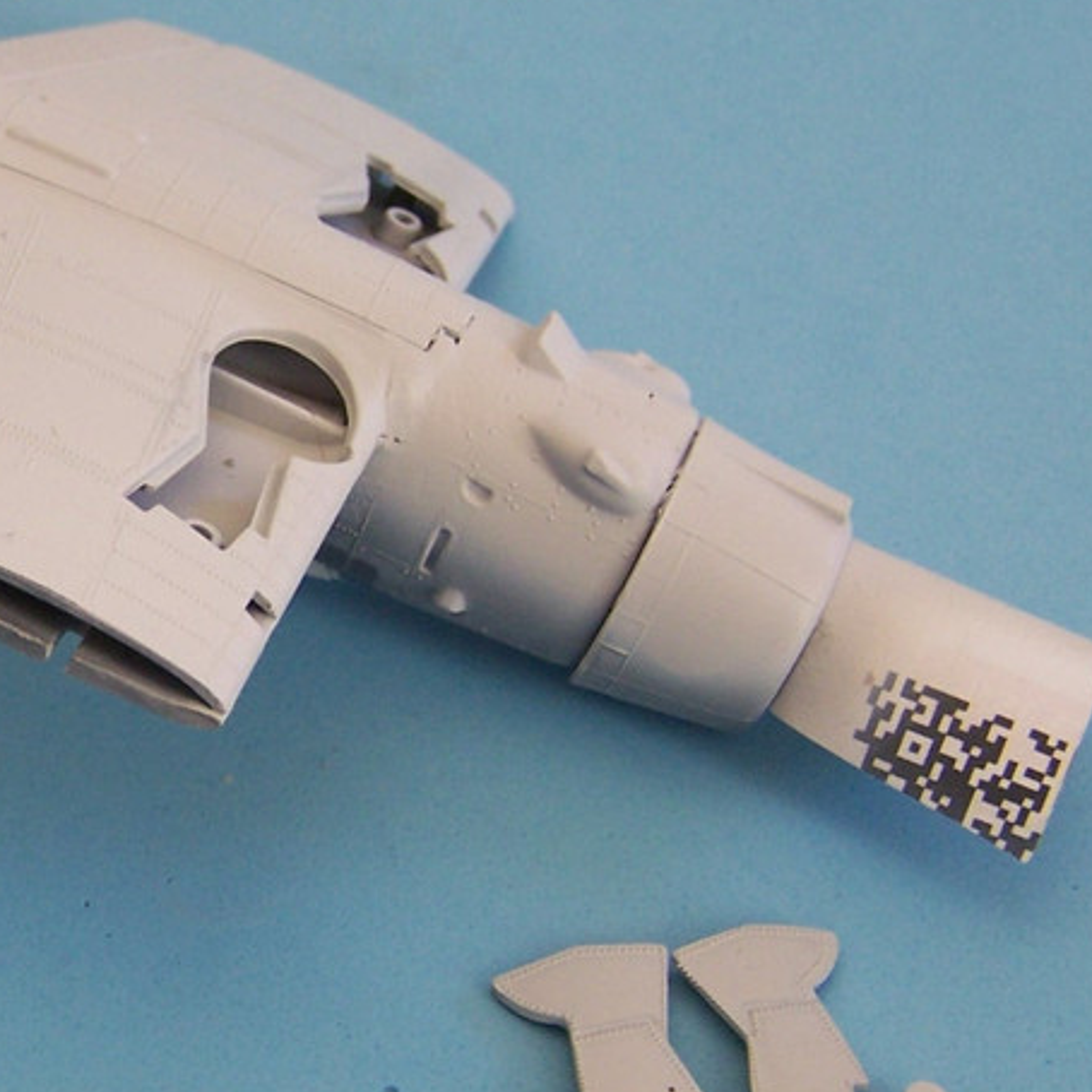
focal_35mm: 79
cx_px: 40
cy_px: 618
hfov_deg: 21.3
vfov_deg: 21.9
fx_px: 2820
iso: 140
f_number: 2.8
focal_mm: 6.3
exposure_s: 1/30
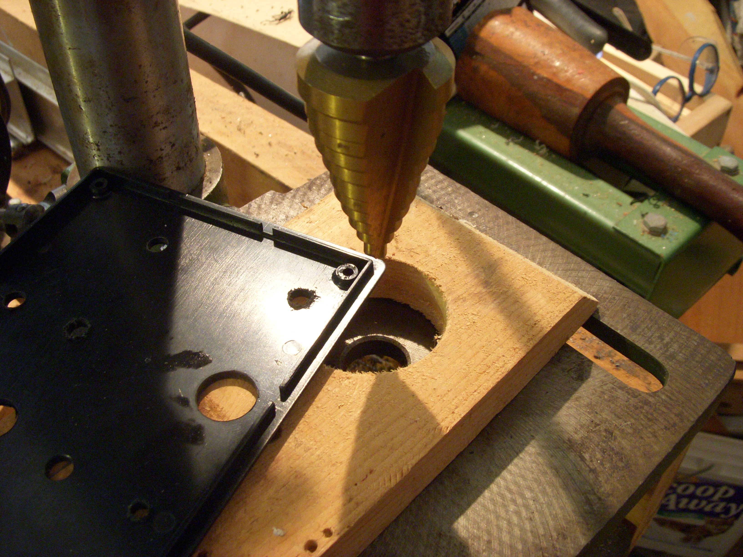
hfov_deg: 49.0
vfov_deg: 37.7
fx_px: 816
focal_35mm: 38
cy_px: 278
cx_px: 372
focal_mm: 6.3
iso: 400
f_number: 3.3
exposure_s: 1/6
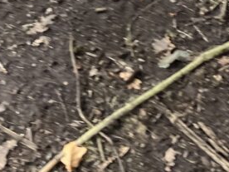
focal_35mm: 104
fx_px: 688
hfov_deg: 18.0
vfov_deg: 13.2
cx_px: 268
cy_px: -104
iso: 50
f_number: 1.8
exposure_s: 1/121
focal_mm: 3.99
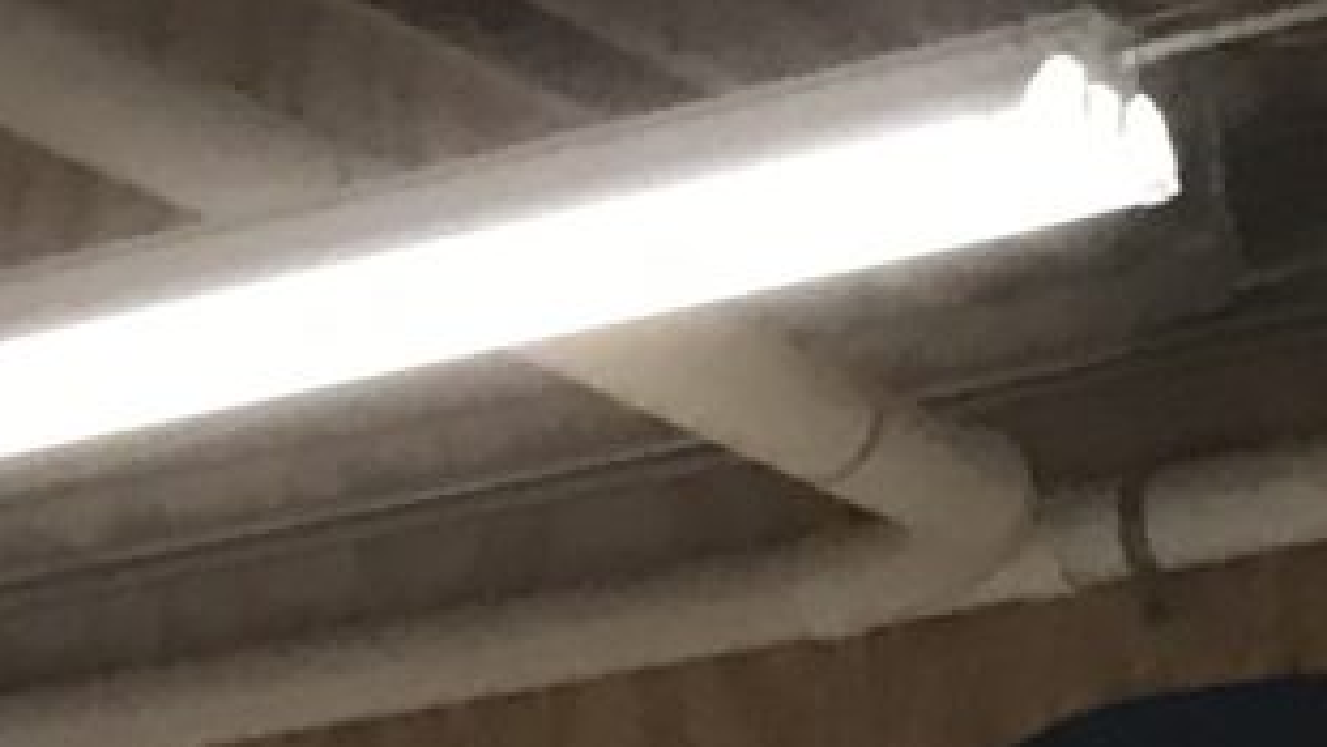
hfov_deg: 9.6
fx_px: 7073
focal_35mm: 201
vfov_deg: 5.4
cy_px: 2894
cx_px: -1779
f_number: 1.8
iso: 40
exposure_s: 1/20
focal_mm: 3.99
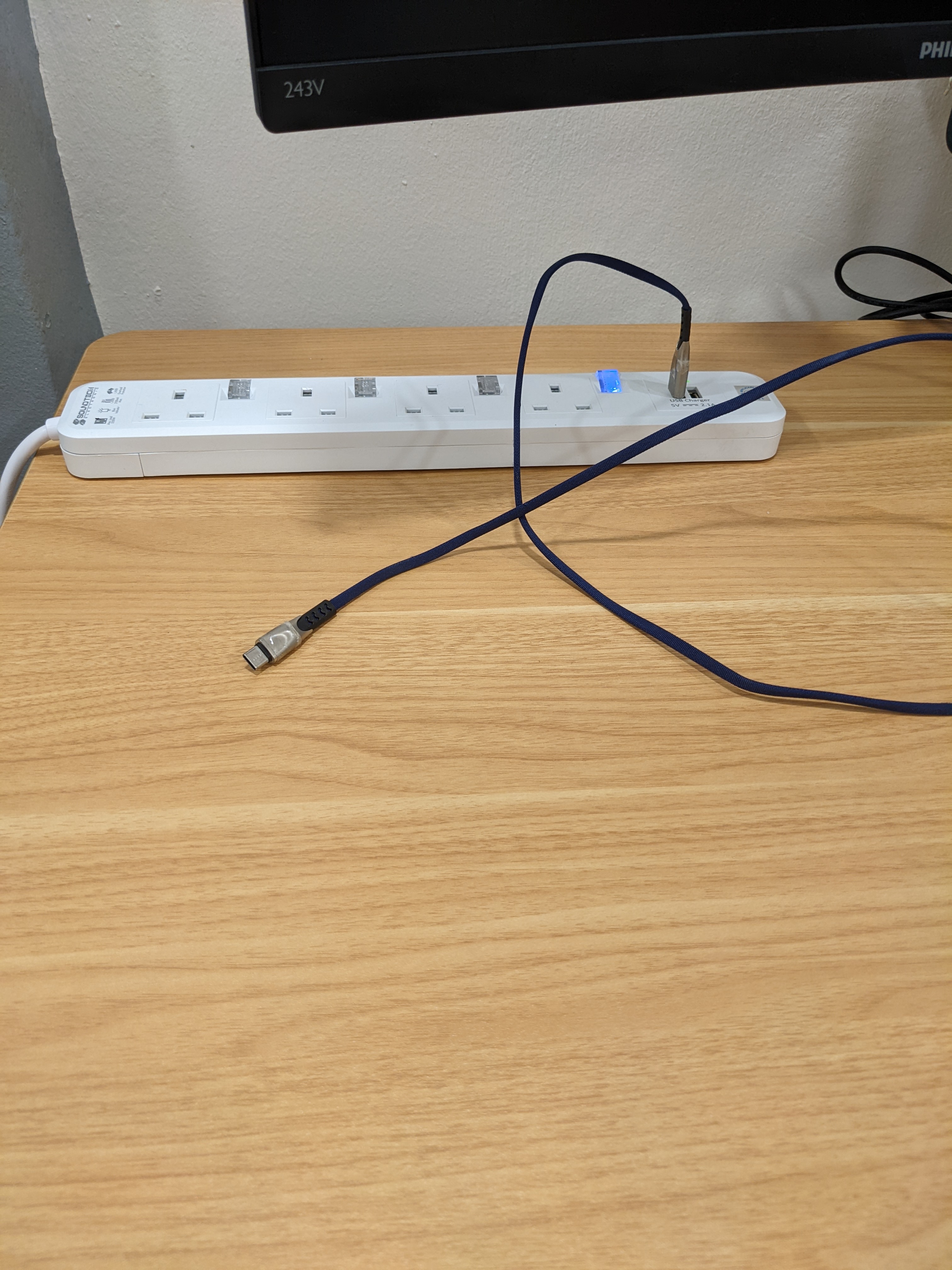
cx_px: 476
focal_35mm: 27
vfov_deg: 65.3
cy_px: 635
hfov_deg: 51.4
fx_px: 990
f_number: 1.73
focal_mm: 4.38
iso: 75
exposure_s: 1/33.3
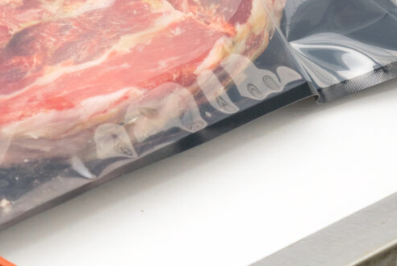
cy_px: -50
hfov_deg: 9.6
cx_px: -214
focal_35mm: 208
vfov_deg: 6.6
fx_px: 2296
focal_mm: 50
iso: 200
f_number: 5
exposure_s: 1/200
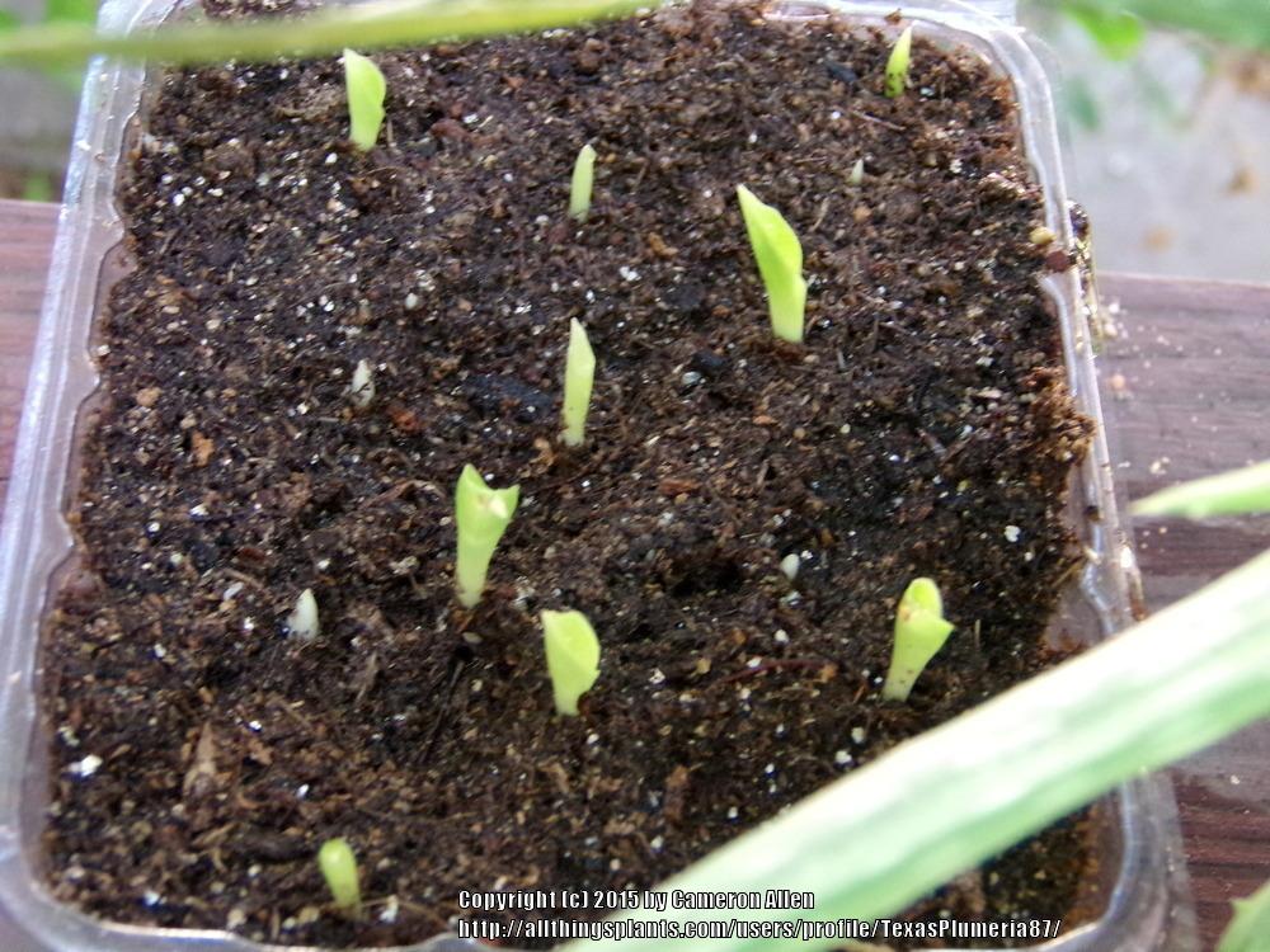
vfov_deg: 24.4
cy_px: 476
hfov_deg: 32.2
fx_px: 2201
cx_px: 635
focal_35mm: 60
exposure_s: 1/25
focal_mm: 10.7
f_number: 4
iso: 508
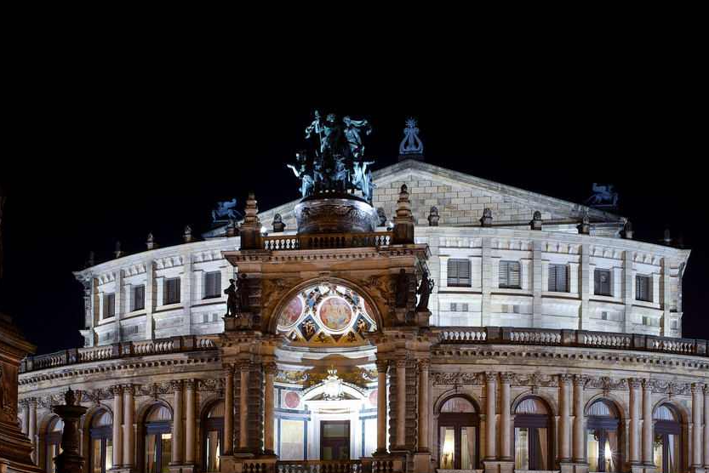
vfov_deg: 19.8
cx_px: 331
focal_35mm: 68
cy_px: 370
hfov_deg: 29.6
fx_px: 1340
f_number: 10
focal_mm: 35
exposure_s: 20
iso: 100
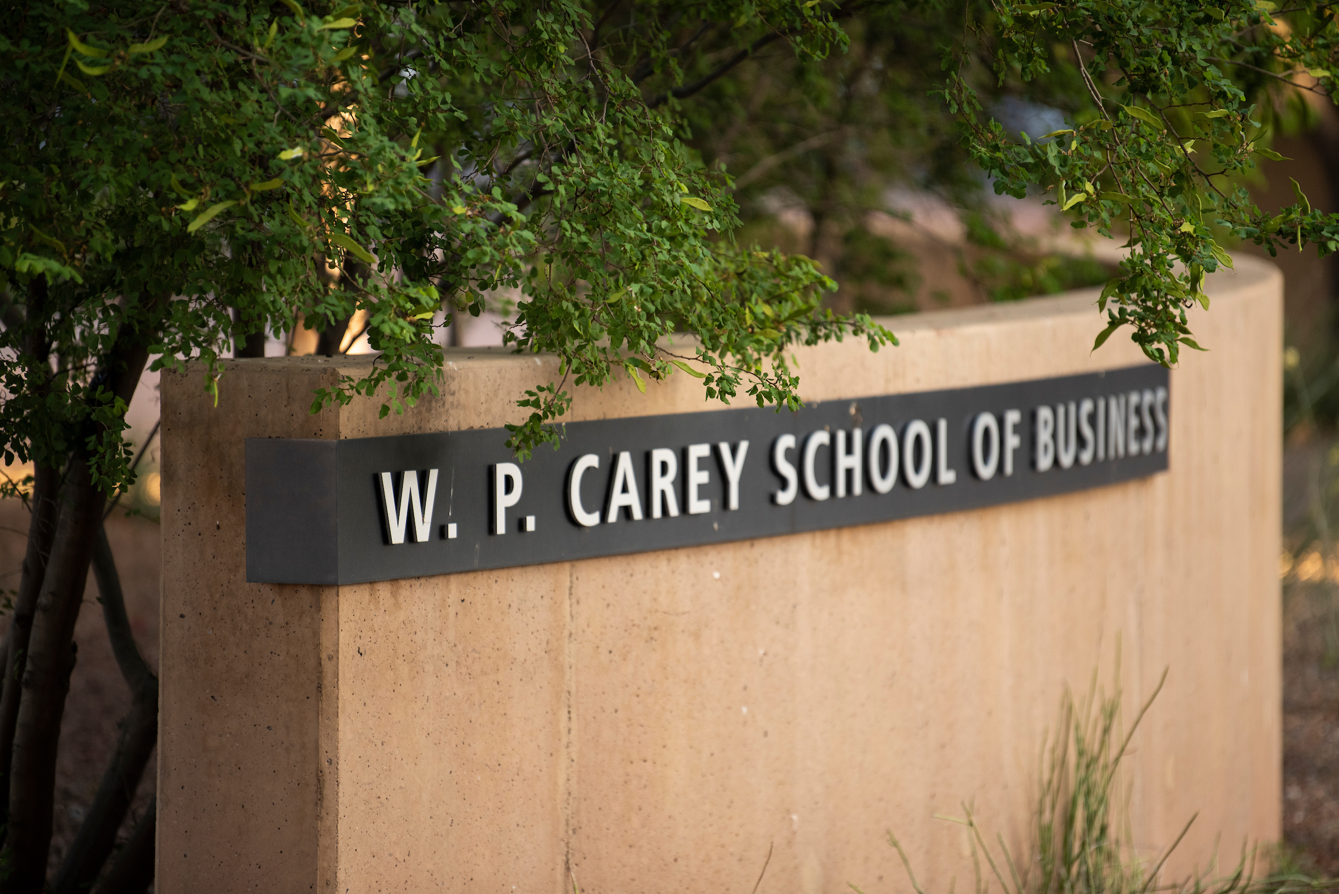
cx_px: 670
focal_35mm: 200
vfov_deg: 6.9
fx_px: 7441
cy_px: 447
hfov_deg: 10.3
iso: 800
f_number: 2.8
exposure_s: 1/400
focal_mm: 200
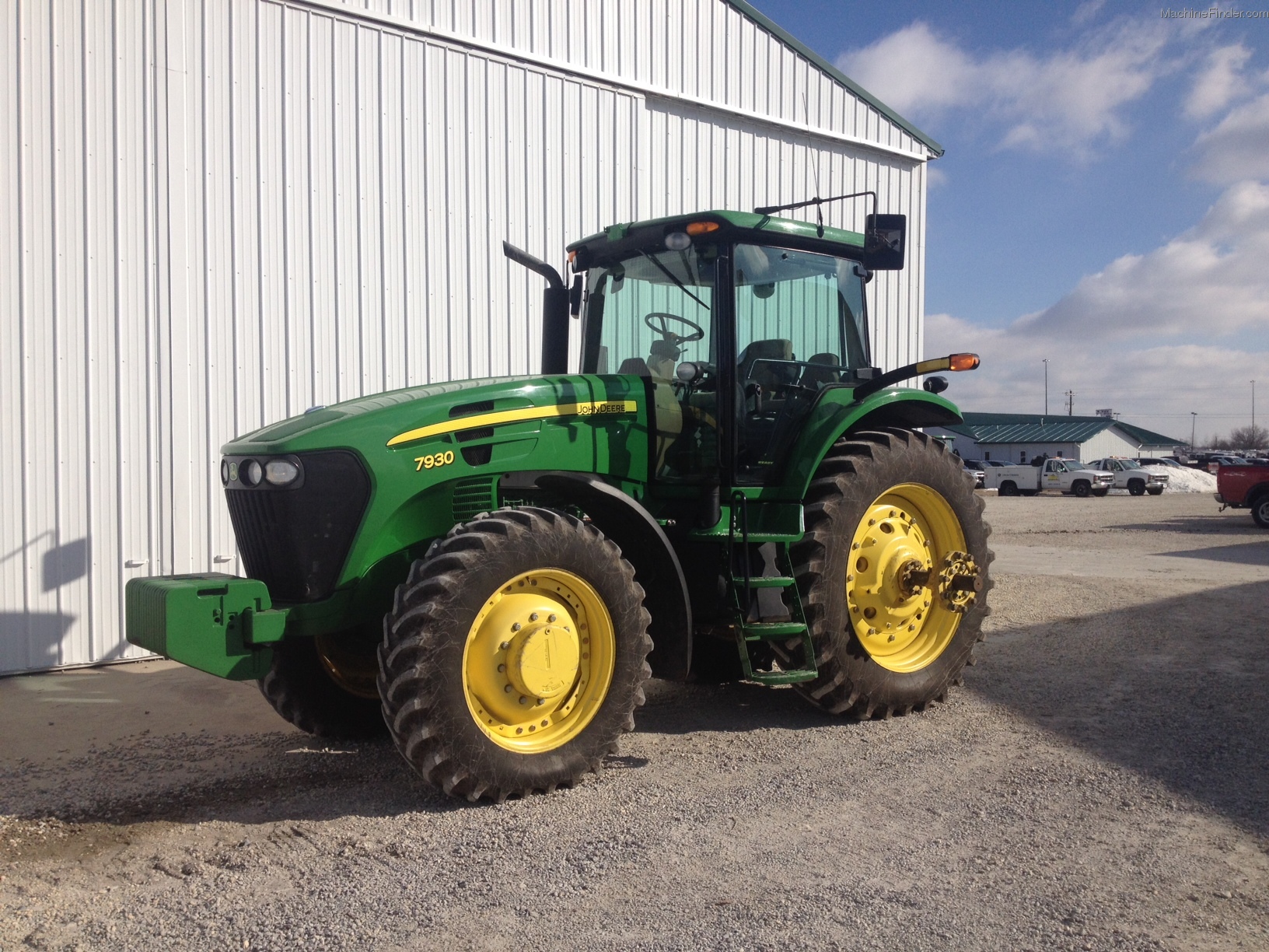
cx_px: 634
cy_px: 476
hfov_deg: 52.6
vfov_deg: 40.7
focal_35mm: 35
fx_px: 1283
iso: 50
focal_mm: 4.28
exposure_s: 1/3247
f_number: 2.4
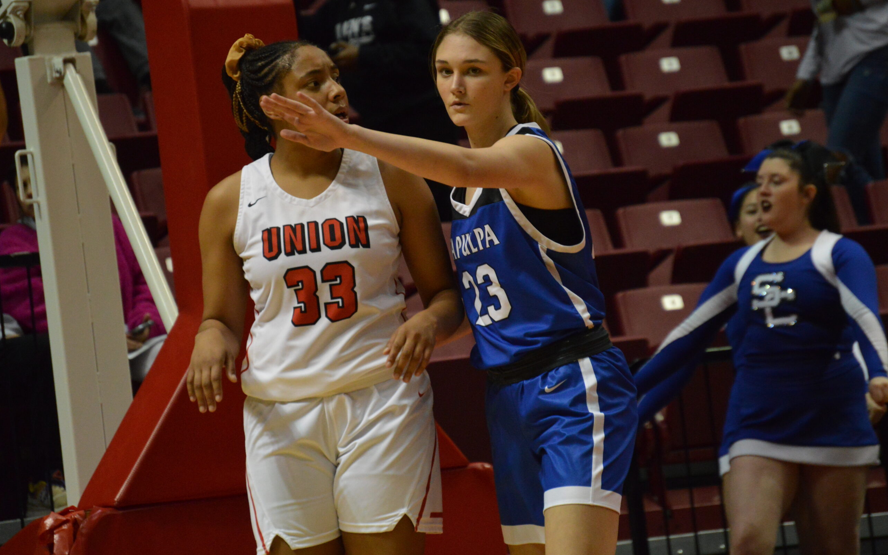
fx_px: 7405
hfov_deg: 6.9
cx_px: 444
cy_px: 265
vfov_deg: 4.3
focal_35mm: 306
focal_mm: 200
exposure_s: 1/500
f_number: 5.6
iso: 2800
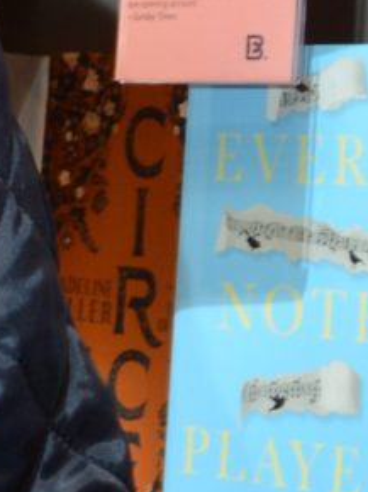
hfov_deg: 6.2
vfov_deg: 8.8
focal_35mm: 224
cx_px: -661
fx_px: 3180
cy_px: 156
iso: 400
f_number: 7.1
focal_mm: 22
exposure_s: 1/15
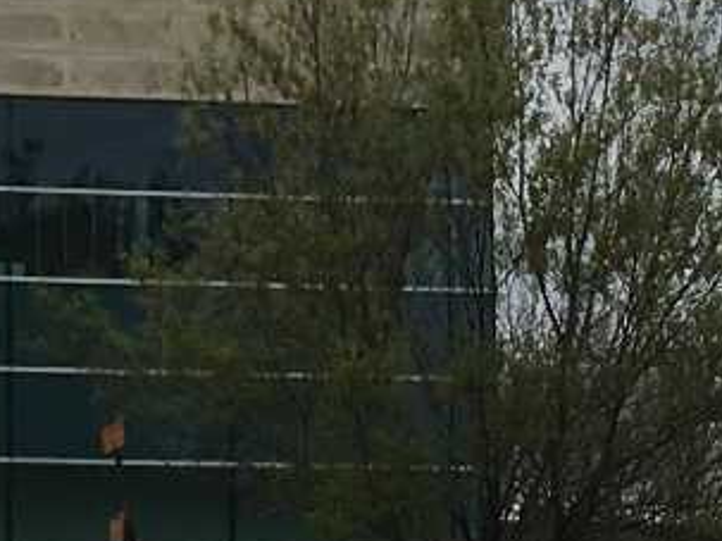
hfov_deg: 10.0
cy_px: 157
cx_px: -105
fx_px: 4086
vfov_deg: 7.6
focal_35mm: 196
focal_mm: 4.15
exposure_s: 1/3497
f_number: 2.2
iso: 25
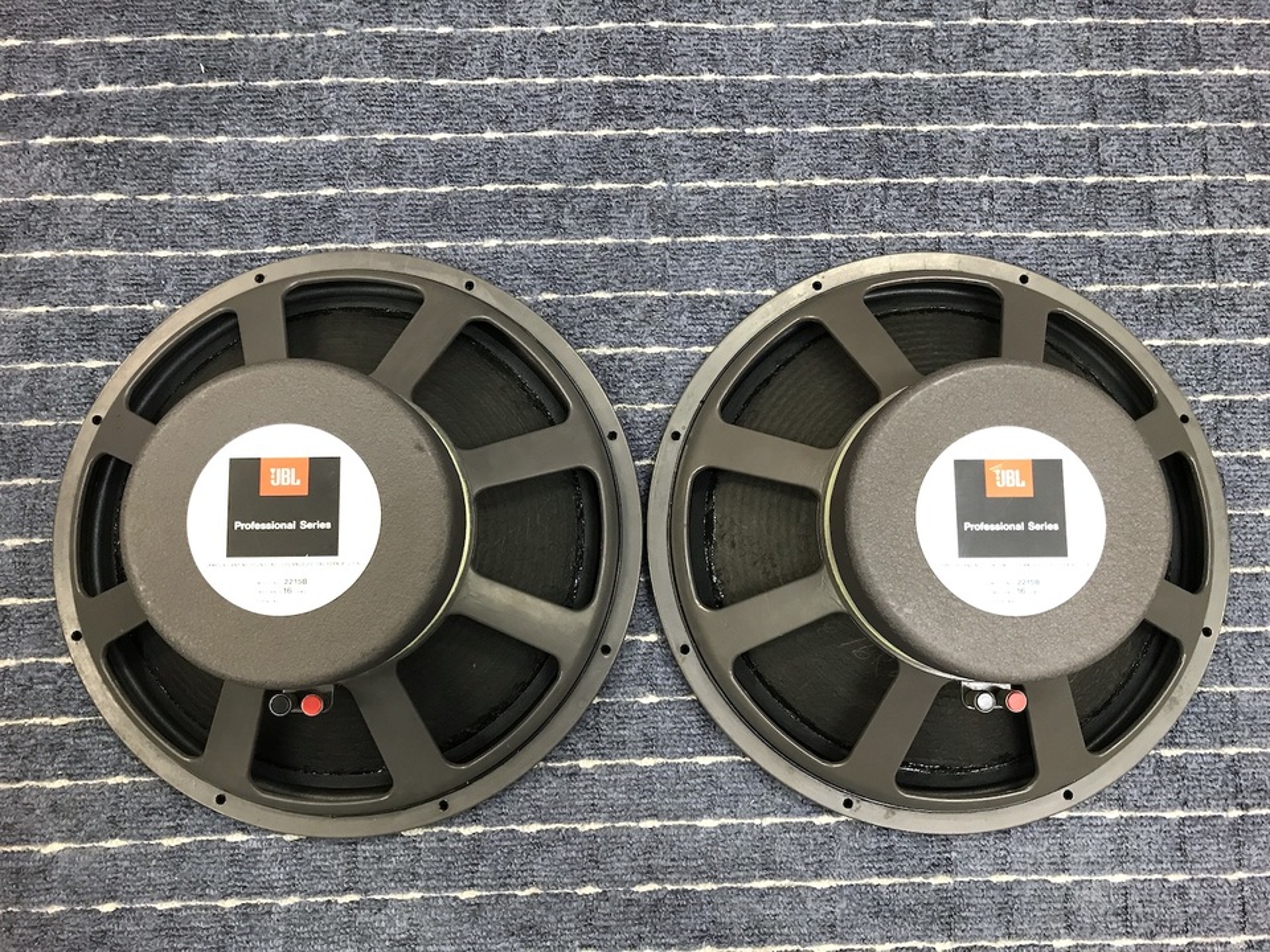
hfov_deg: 63.4
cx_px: 635
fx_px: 1027
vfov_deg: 49.7
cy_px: 476
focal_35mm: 28
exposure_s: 1/15
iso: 50
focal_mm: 3.99
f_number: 1.8
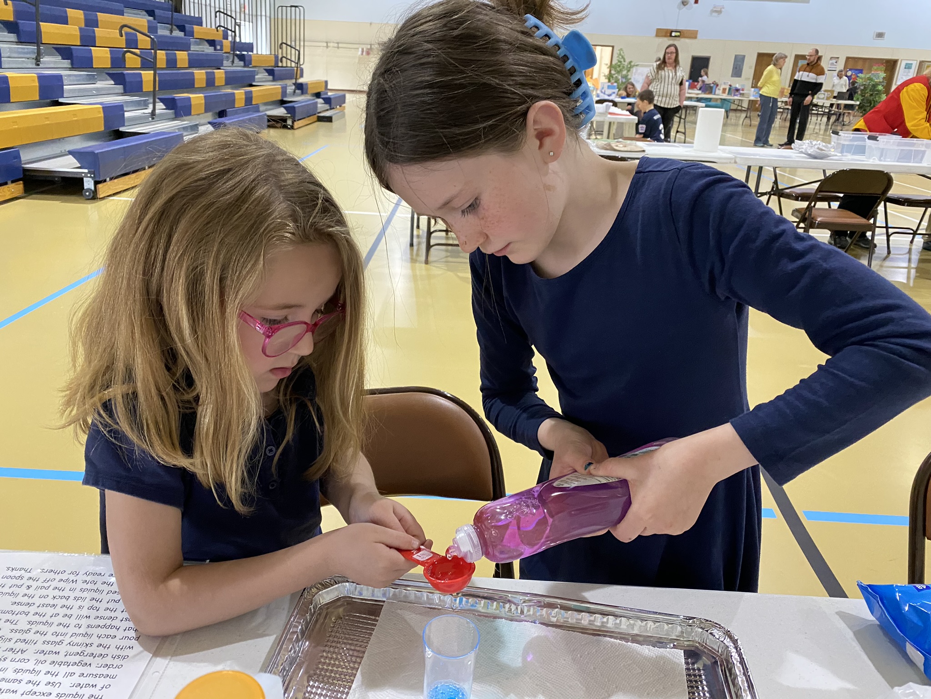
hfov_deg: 67.3
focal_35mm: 26
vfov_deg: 53.1
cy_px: 350
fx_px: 699
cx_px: 466
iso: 400
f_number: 1.8
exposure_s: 1/60
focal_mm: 4.25
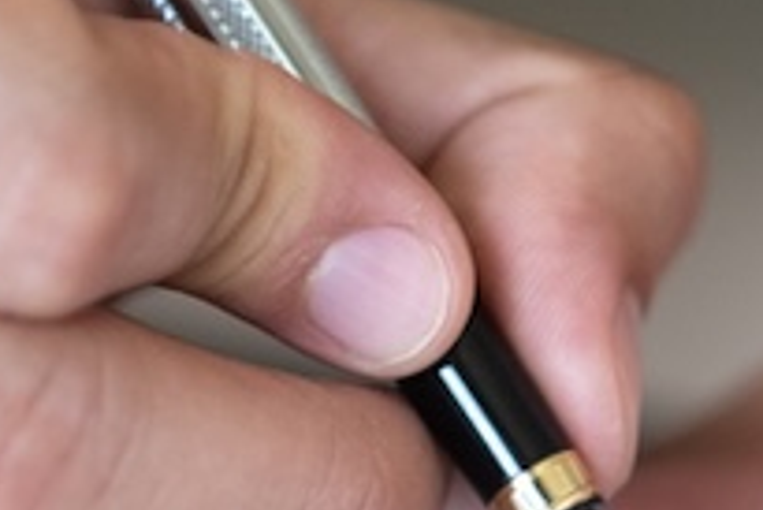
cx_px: 331
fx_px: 10413
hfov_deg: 4.2
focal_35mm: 491
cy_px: 454
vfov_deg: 2.8
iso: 200
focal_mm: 56
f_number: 1.4
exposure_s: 1/125
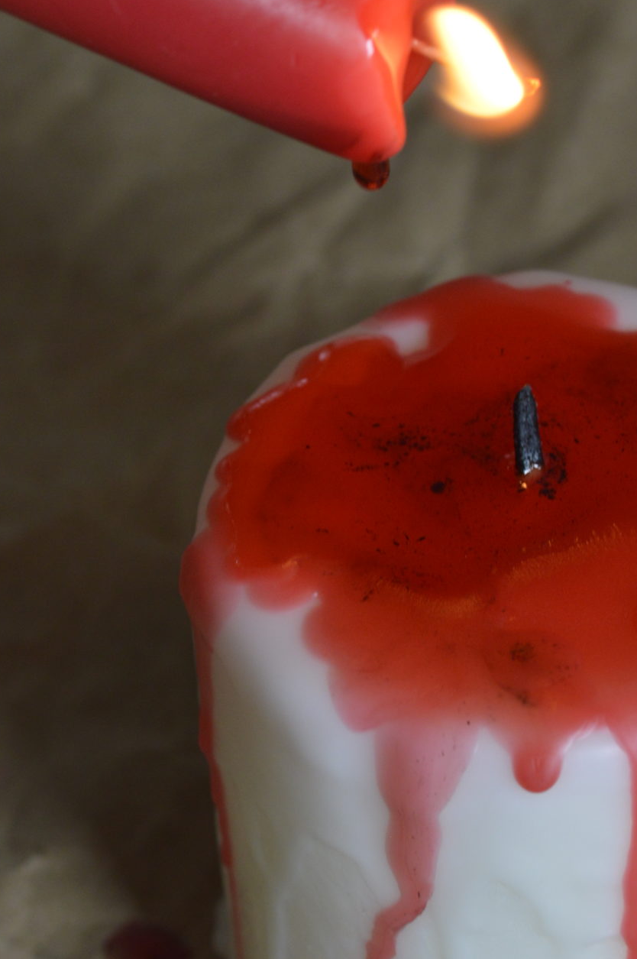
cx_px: 186
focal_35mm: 153
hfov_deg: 8.9
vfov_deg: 13.4
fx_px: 4070
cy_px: 618
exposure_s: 1/125
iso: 360
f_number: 5.6
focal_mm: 50
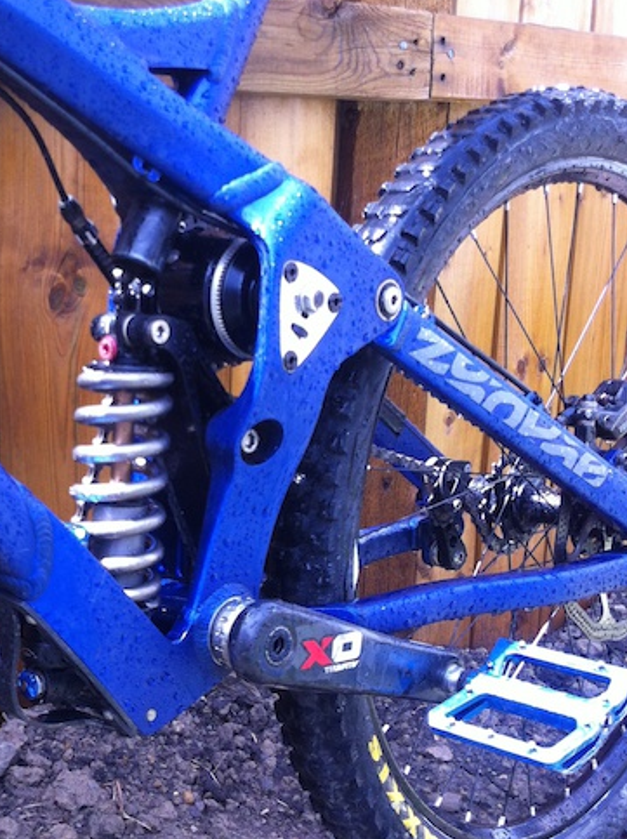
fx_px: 1404
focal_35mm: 58
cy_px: 450
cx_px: 132
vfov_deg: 33.3
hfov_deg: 24.8
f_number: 2.8
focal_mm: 3.85
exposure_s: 1/120
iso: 80
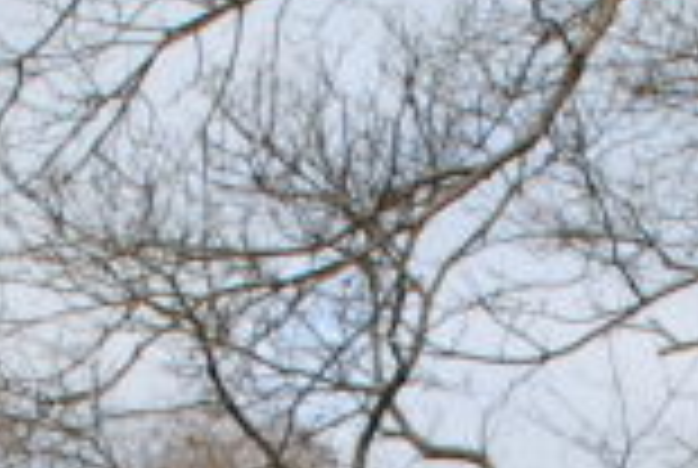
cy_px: 1258
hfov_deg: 11.5
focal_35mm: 178
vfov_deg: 7.1
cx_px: 495
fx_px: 3458
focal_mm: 18
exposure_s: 1/200
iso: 100
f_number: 7.1
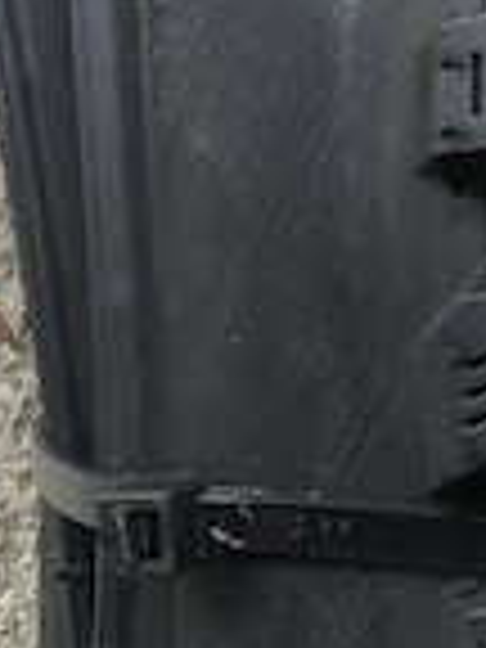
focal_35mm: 156
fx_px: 2920
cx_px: 999
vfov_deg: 12.2
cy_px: -270
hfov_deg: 8.9
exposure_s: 1/24
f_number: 1.8
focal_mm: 3.99
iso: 40
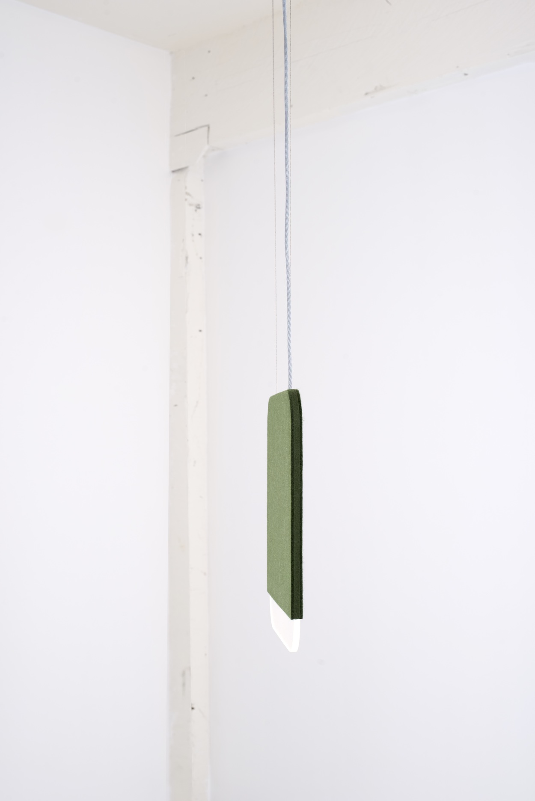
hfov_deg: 27.0
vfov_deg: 39.6
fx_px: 1113
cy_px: 400
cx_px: 268
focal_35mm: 50
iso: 160
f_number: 11
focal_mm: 50
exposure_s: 1/125
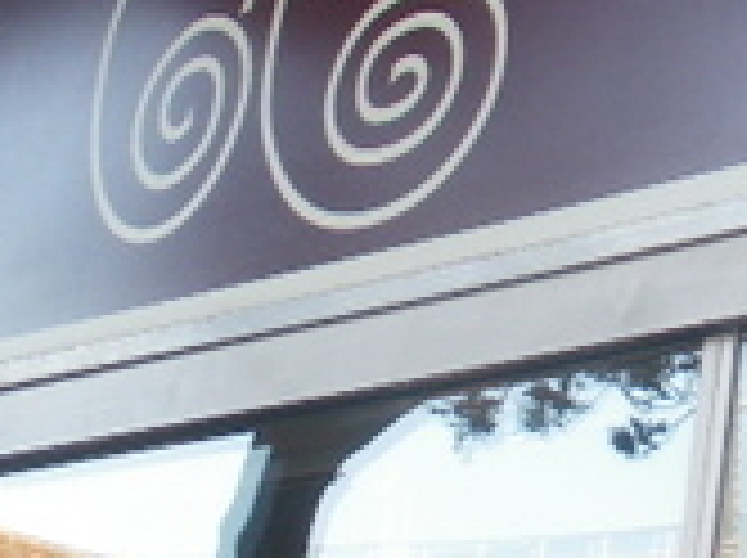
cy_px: -184
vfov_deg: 8.4
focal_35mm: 174
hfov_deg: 11.0
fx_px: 3749
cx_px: 1084
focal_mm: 6.3
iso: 100
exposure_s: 1/50
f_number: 3.5
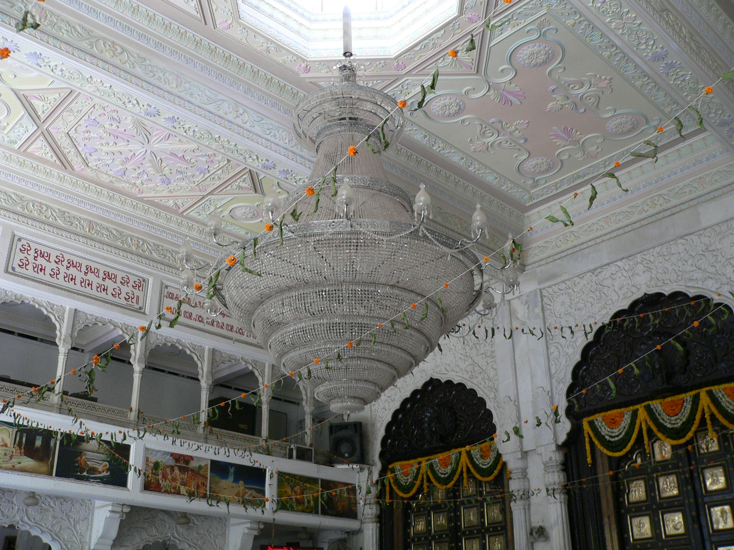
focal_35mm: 36
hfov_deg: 51.4
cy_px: 275
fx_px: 763
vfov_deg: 39.7
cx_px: 367
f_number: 2.8
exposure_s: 1/60
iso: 200
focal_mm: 6
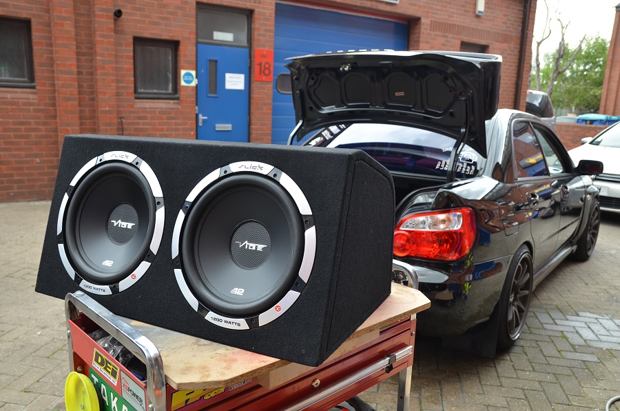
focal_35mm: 30
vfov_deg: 43.4
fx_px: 516
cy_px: 206
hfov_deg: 62.0
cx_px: 310
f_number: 5
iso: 200
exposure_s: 1/100
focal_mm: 20
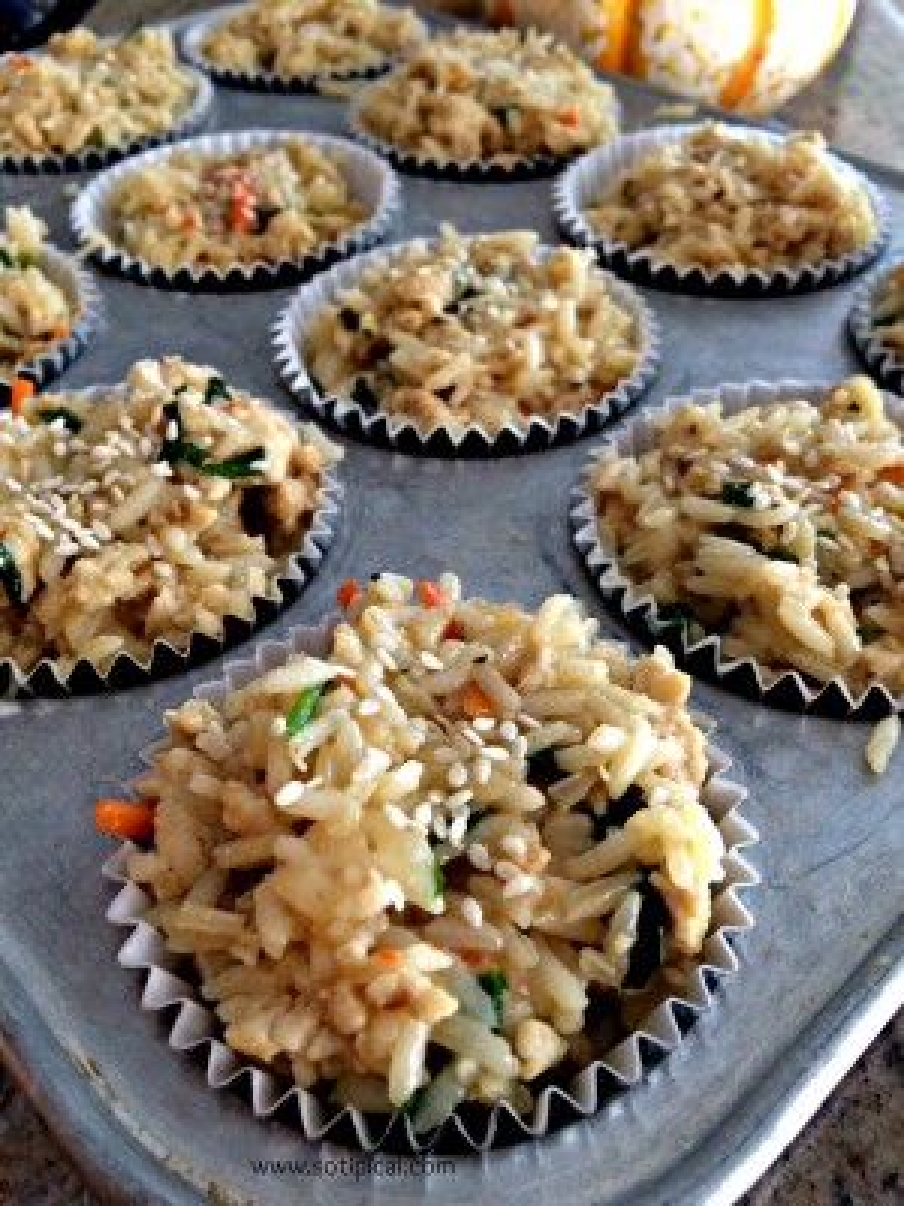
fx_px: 1010
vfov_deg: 61.7
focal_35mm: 29
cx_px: 452
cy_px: 603
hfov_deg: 48.2
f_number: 2.2
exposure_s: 1/30
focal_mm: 4.15
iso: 200
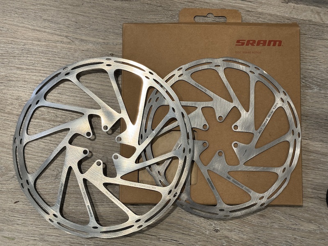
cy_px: 123
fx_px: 455
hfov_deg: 39.7
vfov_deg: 30.3
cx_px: 164
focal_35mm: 48
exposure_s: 1/60
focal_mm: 6.76
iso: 100
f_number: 1.78
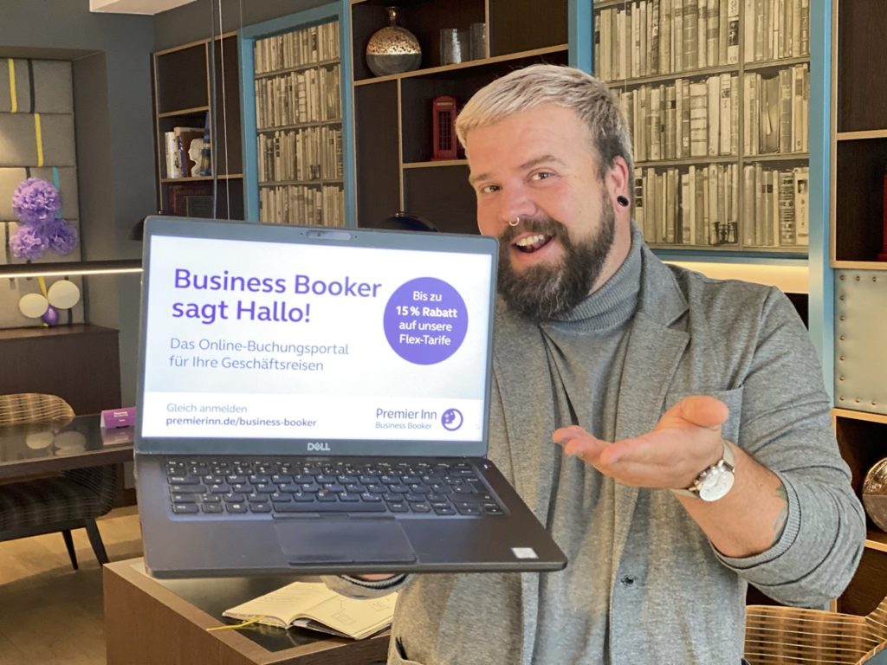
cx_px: 444
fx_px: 1332
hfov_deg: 36.8
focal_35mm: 52
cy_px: 332
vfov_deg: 28.0
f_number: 2
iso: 320
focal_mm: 6
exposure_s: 1/32
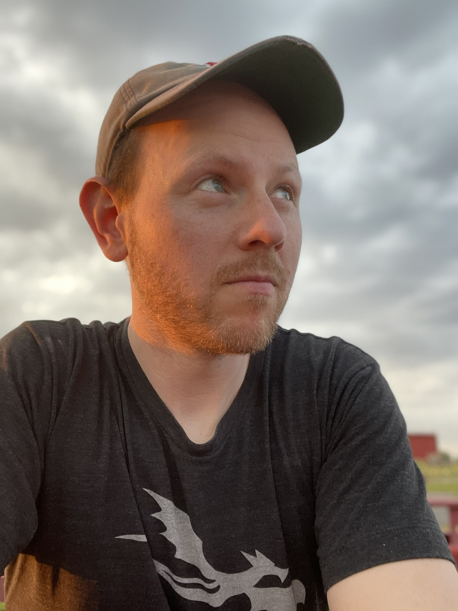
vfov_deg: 60.0
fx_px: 529
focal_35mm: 30
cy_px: 306
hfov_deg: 46.8
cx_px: 229
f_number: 2.2
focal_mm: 2.71
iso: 125
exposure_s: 1/60
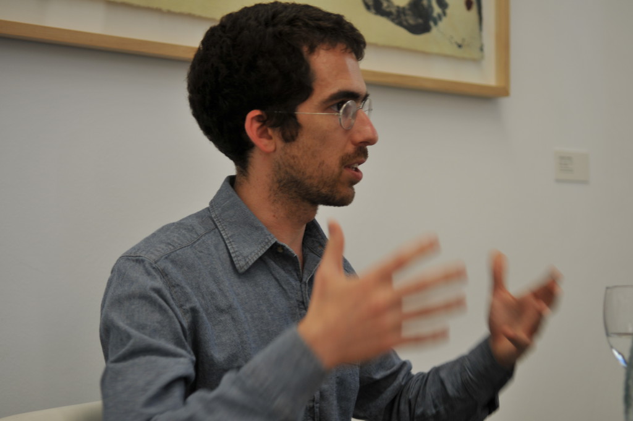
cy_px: 210
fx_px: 1054
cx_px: 316
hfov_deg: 33.4
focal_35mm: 60
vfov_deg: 22.6
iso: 200
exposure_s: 1/30
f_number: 2.8
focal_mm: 40
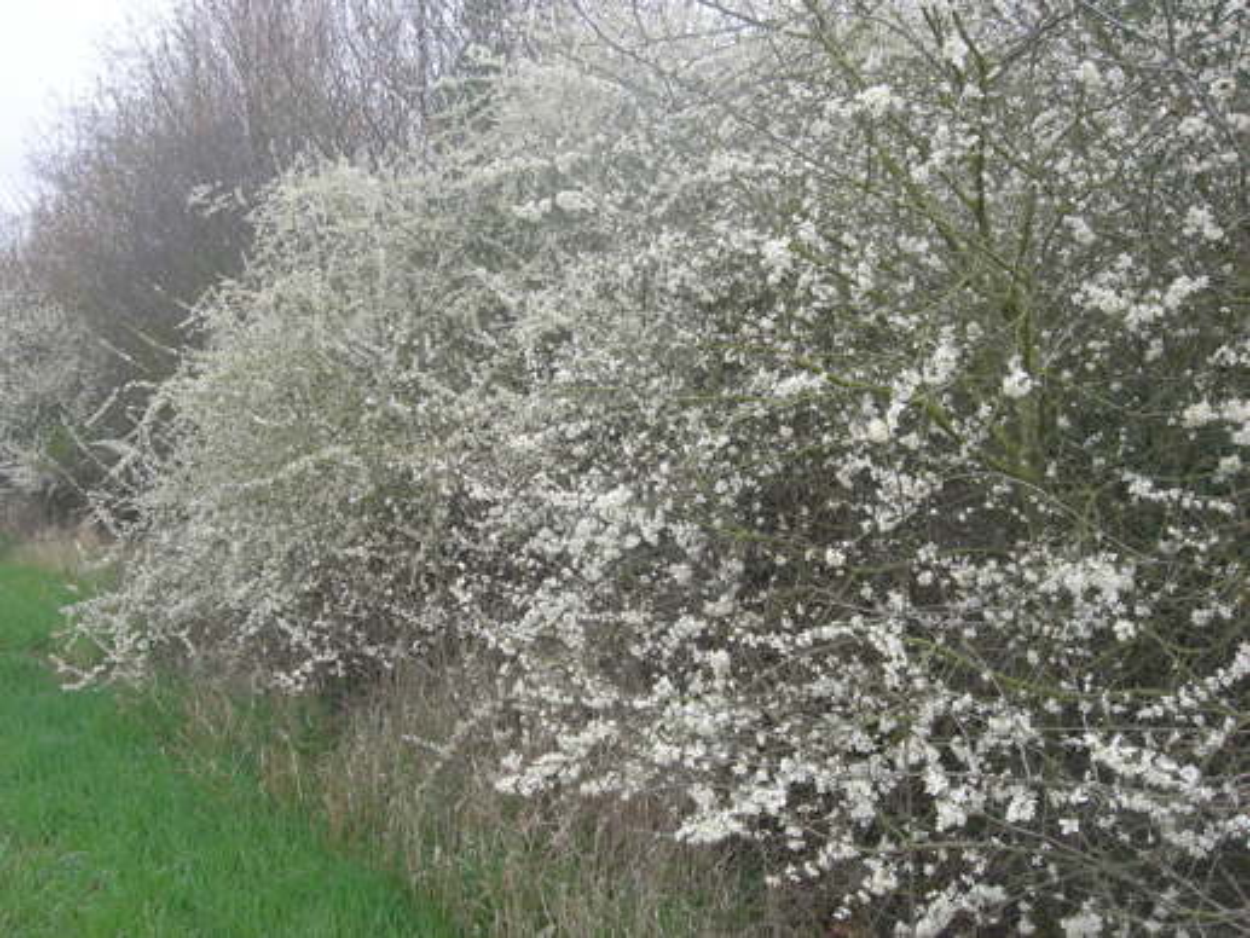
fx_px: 1300
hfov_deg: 51.3
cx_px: 625
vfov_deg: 39.7
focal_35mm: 36
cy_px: 469
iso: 64
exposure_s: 1/102
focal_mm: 7.5
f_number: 4.3
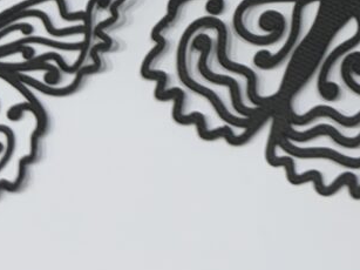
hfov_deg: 15.1
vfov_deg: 10.6
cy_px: -370
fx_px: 1247
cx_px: 548
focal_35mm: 120
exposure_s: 1/120
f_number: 1.78
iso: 80
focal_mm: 6.86
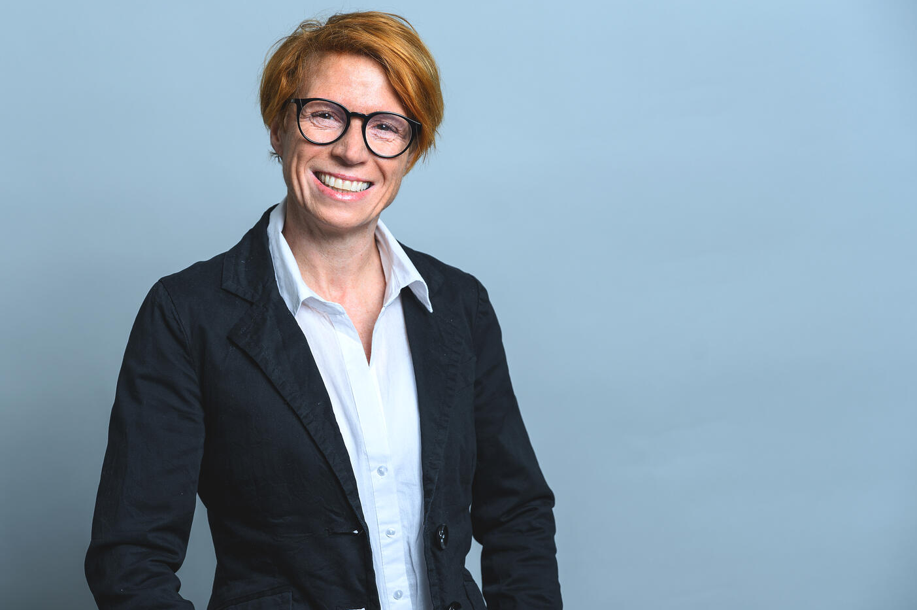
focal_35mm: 84
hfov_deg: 24.2
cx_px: 383
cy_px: 292
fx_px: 2138
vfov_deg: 16.2
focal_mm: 70
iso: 100
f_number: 4
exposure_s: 1/160
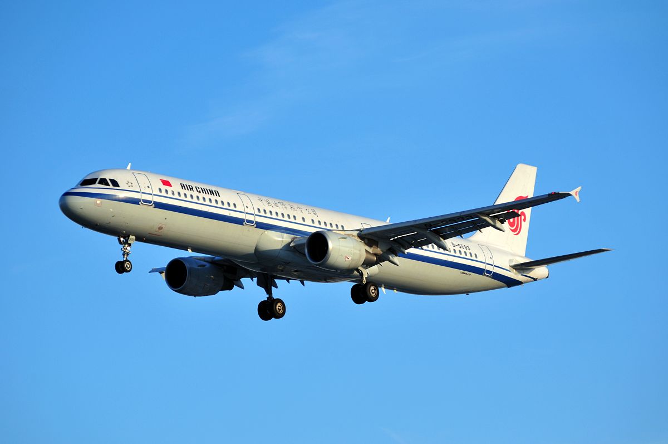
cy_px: 222
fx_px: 4587
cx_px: 334
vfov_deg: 5.5
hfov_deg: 8.3
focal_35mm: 248
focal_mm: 165
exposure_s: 1/500
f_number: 5
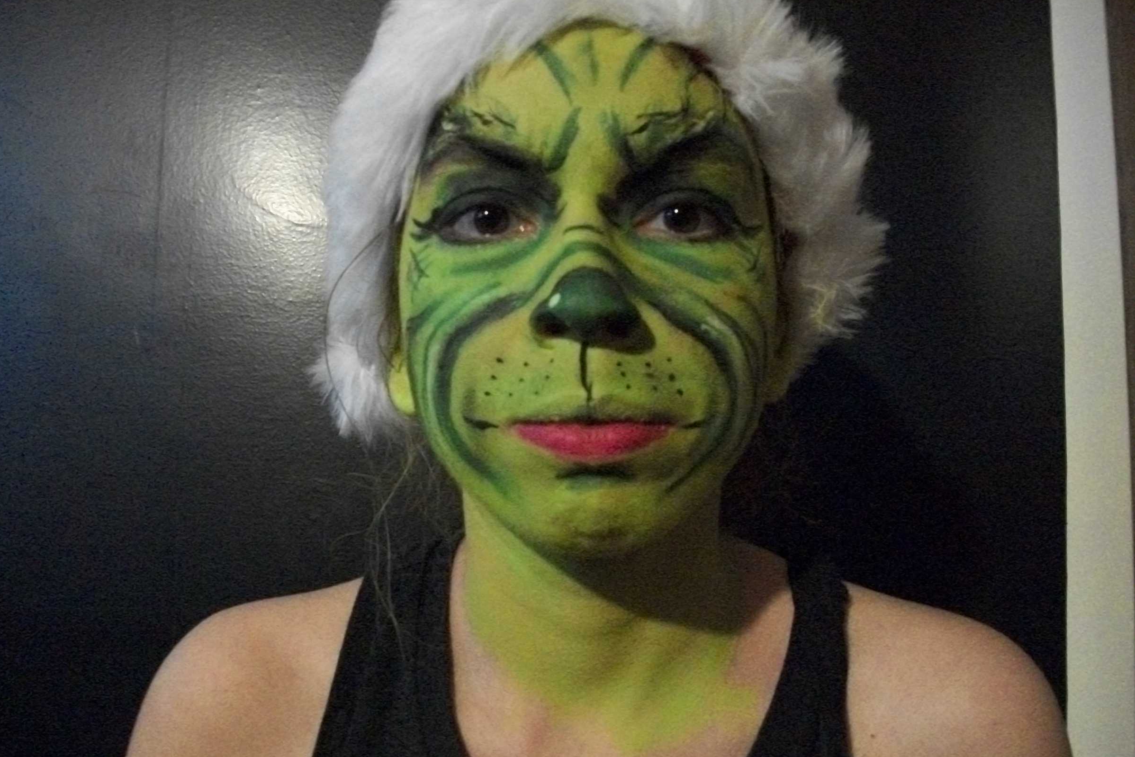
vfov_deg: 36.8
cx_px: 526
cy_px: 418
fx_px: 1135
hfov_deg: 53.1
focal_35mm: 36
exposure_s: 1/8
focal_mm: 5.7
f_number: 2.9
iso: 800
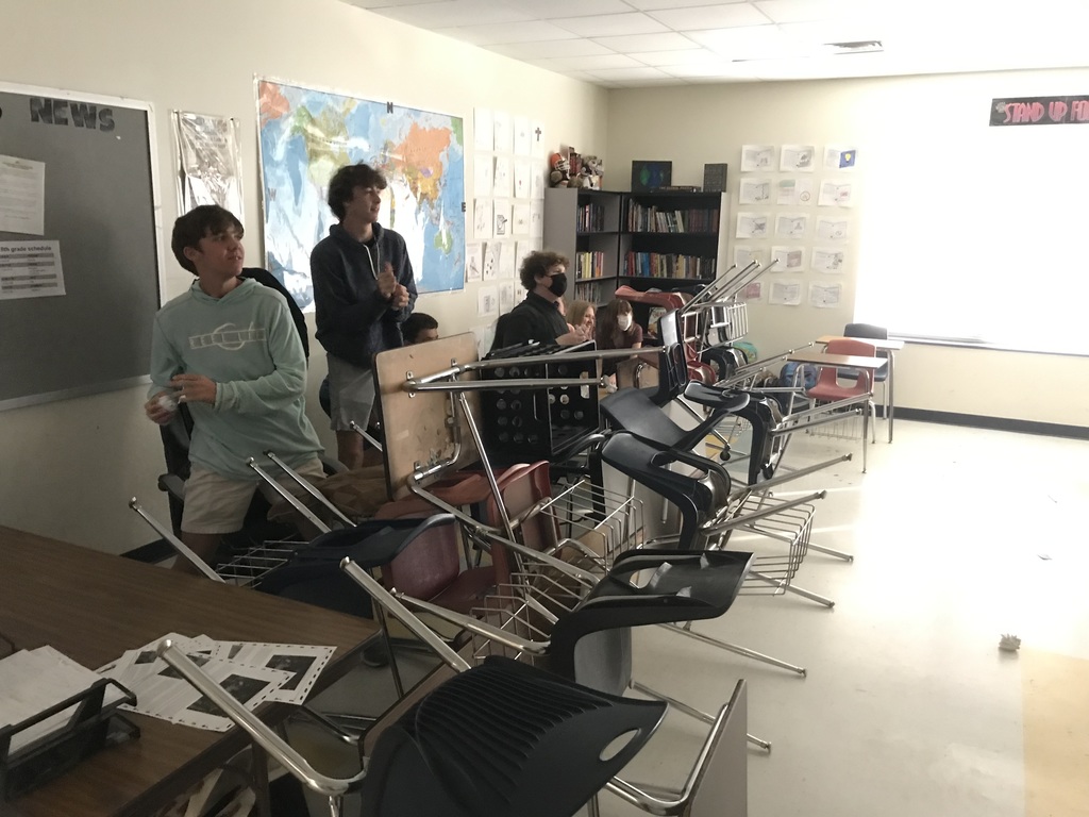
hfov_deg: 63.4
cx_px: 544
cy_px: 408
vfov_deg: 49.7
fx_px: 881
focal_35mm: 28
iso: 100
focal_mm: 3.99
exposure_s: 1/6
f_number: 1.8
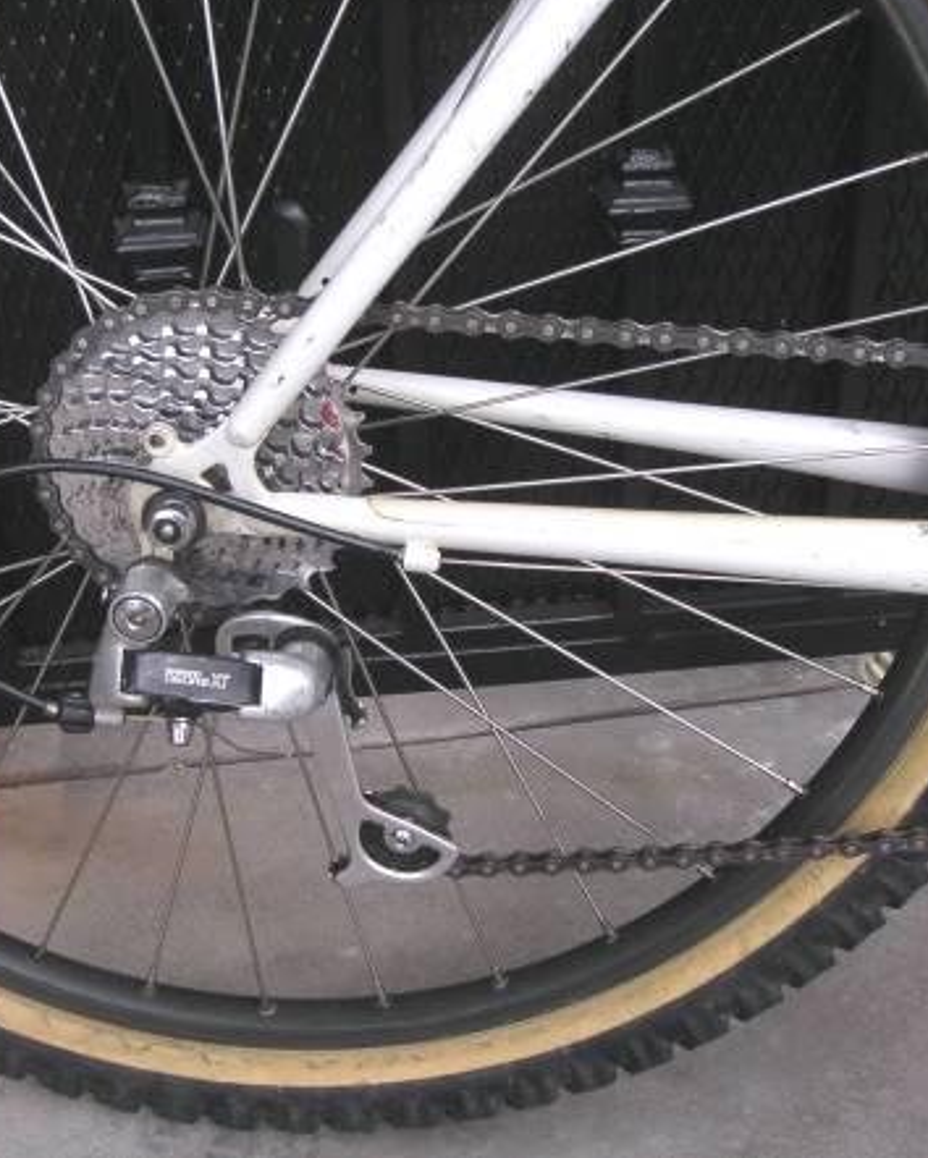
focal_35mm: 49
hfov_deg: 30.6
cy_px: 571
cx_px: 288
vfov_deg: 38.0
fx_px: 1681
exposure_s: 1/180
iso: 50
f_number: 2.8
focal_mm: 5.7
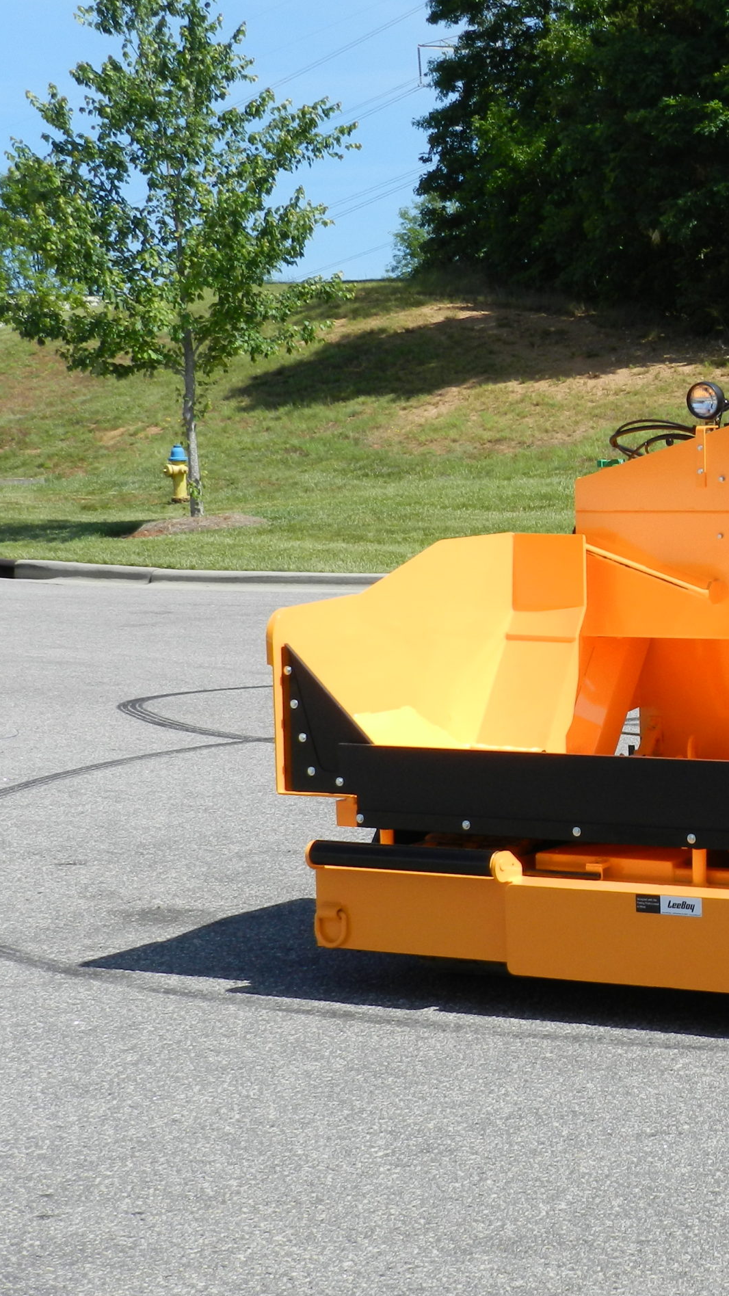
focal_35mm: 78
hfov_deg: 15.0
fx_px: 2680
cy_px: 645
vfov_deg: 27.2
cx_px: 849
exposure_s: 1/1000
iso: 160
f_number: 4.4
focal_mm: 9.4
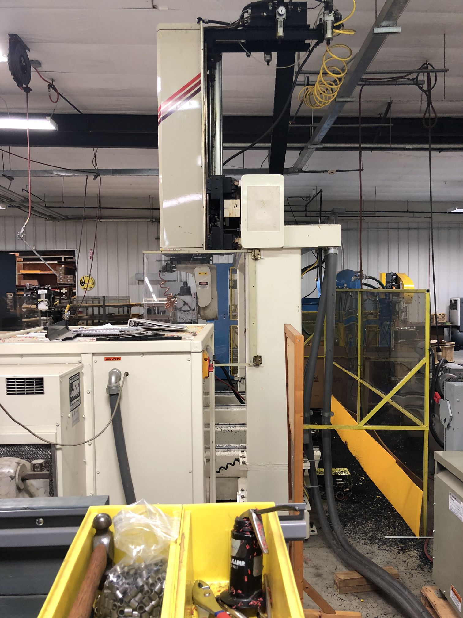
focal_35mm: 28
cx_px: 232
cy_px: 309
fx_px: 499
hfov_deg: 49.7
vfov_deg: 63.4
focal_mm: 4
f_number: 1.8
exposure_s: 1/30
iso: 40
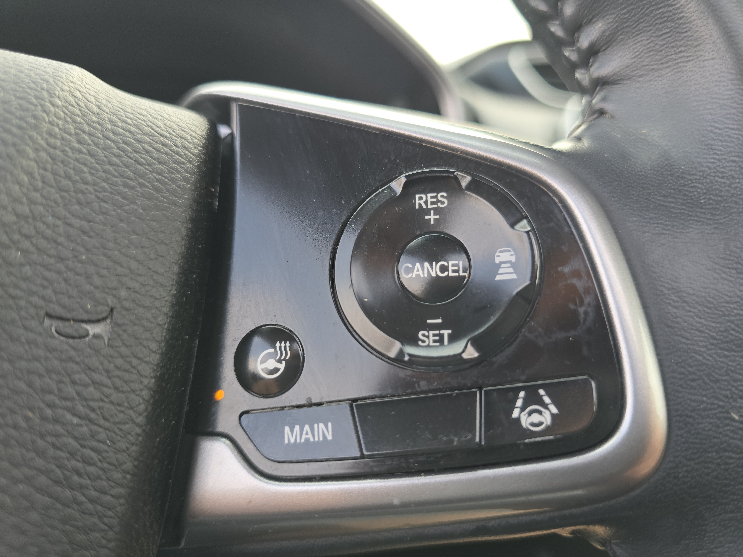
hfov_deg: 73.9
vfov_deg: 58.9
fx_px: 494
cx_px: 372
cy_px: 278
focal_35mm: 23
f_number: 1.7
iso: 32
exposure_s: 1/180
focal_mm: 6.3
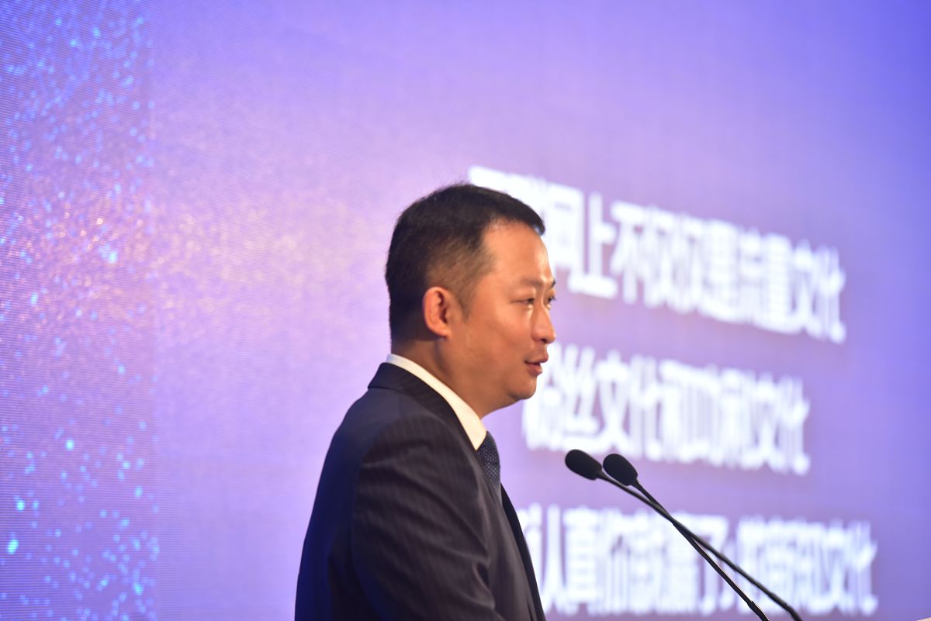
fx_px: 4398
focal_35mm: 170
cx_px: 466
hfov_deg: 12.1
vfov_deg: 8.1
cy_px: 310
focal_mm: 170
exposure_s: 1/160
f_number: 3.5
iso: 800
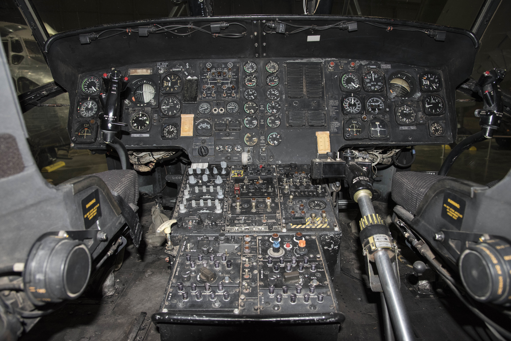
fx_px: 341
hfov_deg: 73.7
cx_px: 256
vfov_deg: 53.2
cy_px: 170
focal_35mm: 24
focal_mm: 24
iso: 1600
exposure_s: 1/60
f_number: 5.6
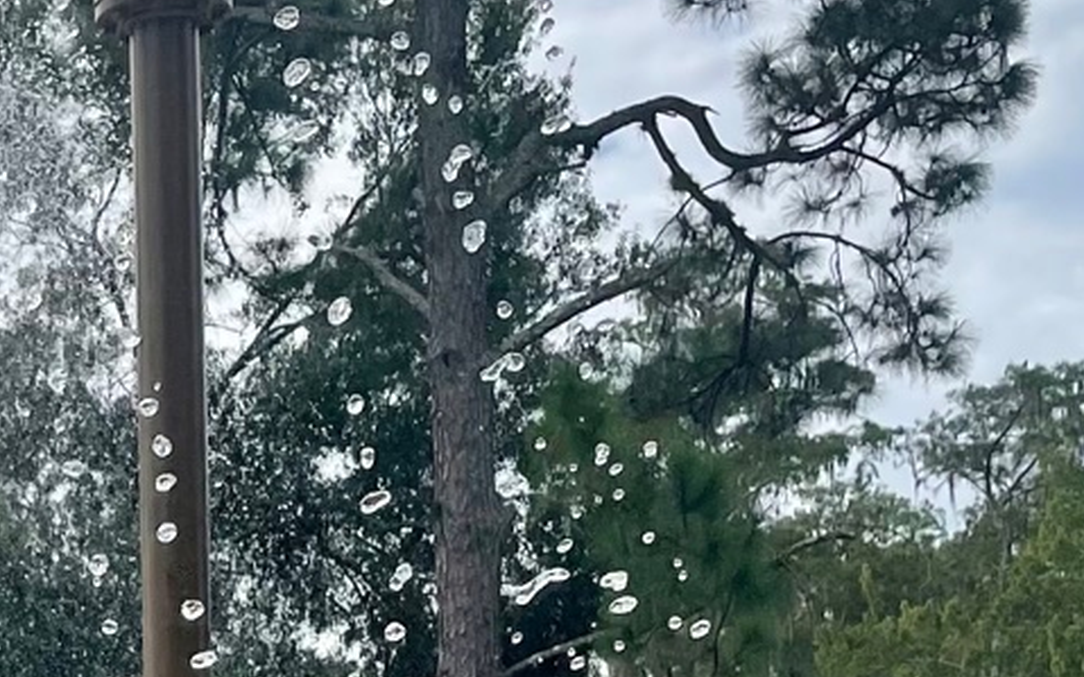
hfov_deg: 16.7
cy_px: 1413
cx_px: -410
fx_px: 3426
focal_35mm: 116
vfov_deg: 10.3
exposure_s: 1/4651
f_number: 1.6
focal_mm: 4.2
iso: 32
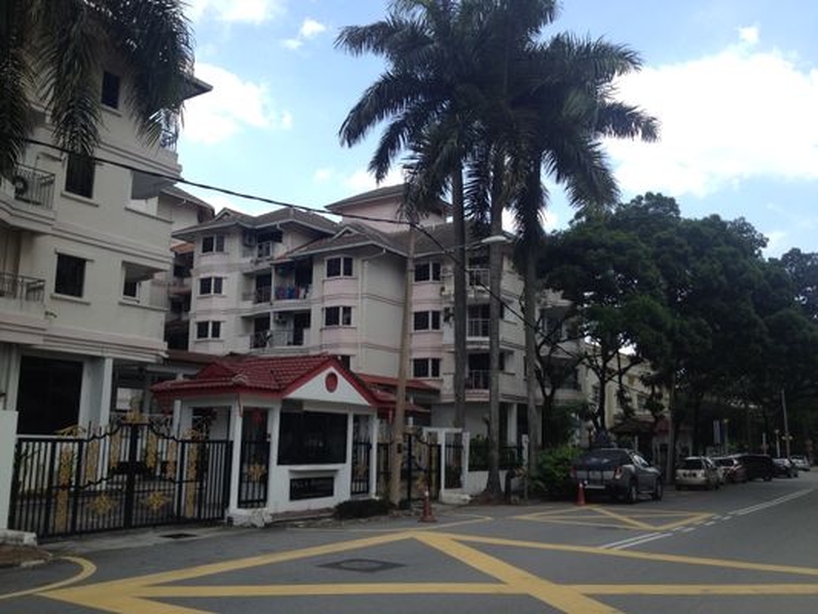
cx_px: 409
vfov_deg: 40.7
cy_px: 307
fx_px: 827
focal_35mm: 35
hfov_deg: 52.6
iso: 50
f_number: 2.4
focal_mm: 4.28
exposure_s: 1/876
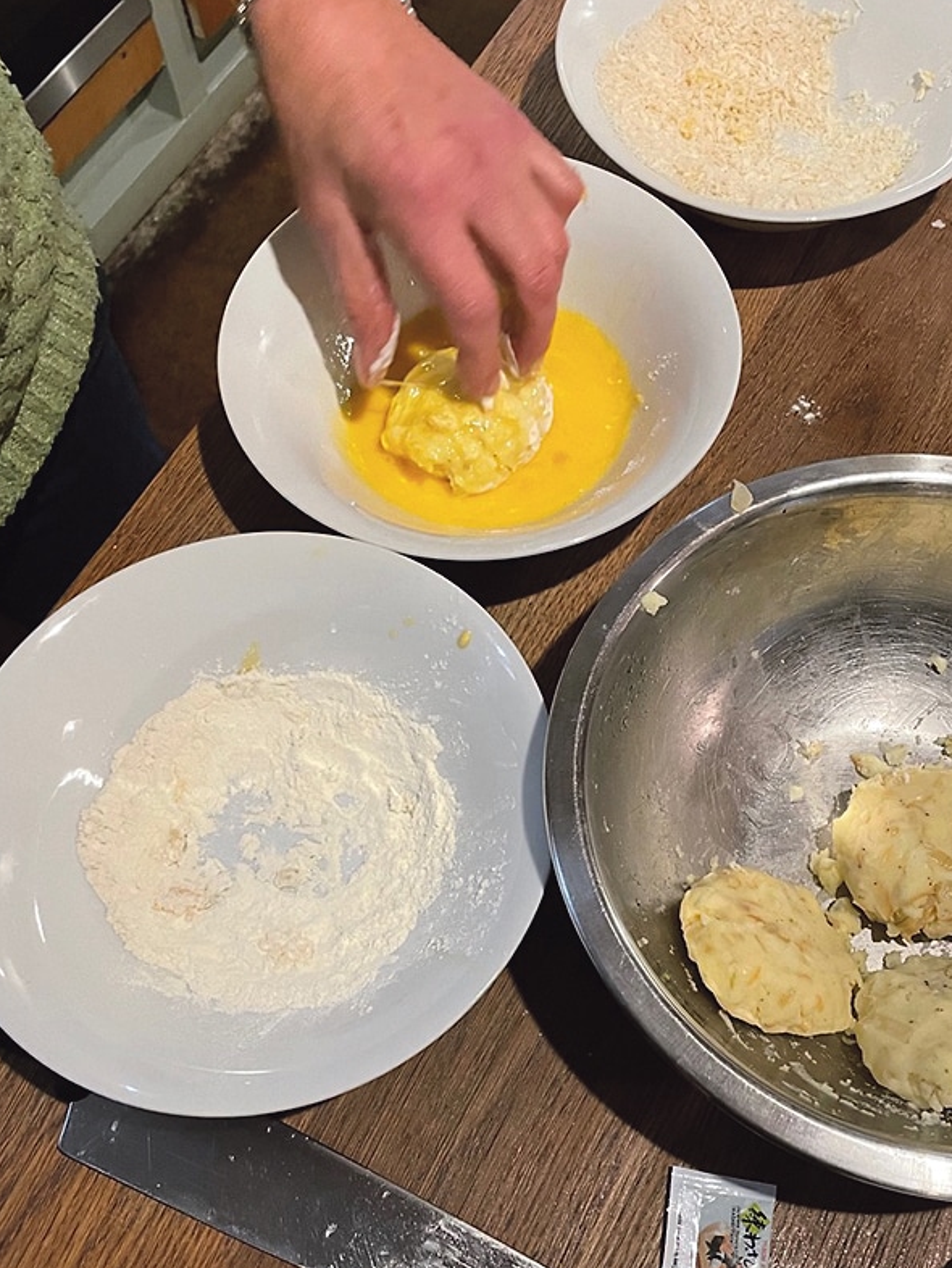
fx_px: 1283
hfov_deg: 40.6
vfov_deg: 52.4
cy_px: 723
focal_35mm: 35
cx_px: 549
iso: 320
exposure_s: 1/50
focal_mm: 4.2
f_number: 1.6
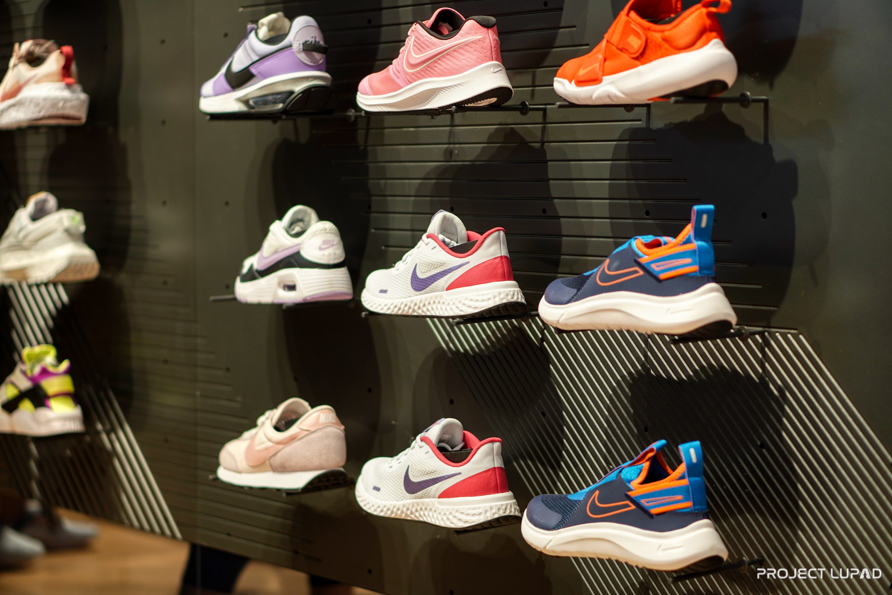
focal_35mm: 75
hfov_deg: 27.0
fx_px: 1858
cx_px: 446
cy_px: 298
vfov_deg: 18.2
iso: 100
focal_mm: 50
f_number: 1.8
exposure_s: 1/60
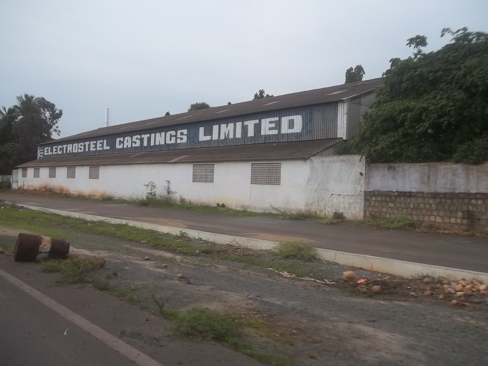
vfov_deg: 44.2
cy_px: 183
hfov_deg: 56.8
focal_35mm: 32
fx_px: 451
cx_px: 244
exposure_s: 1/640
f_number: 2.9
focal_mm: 5.7
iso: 80
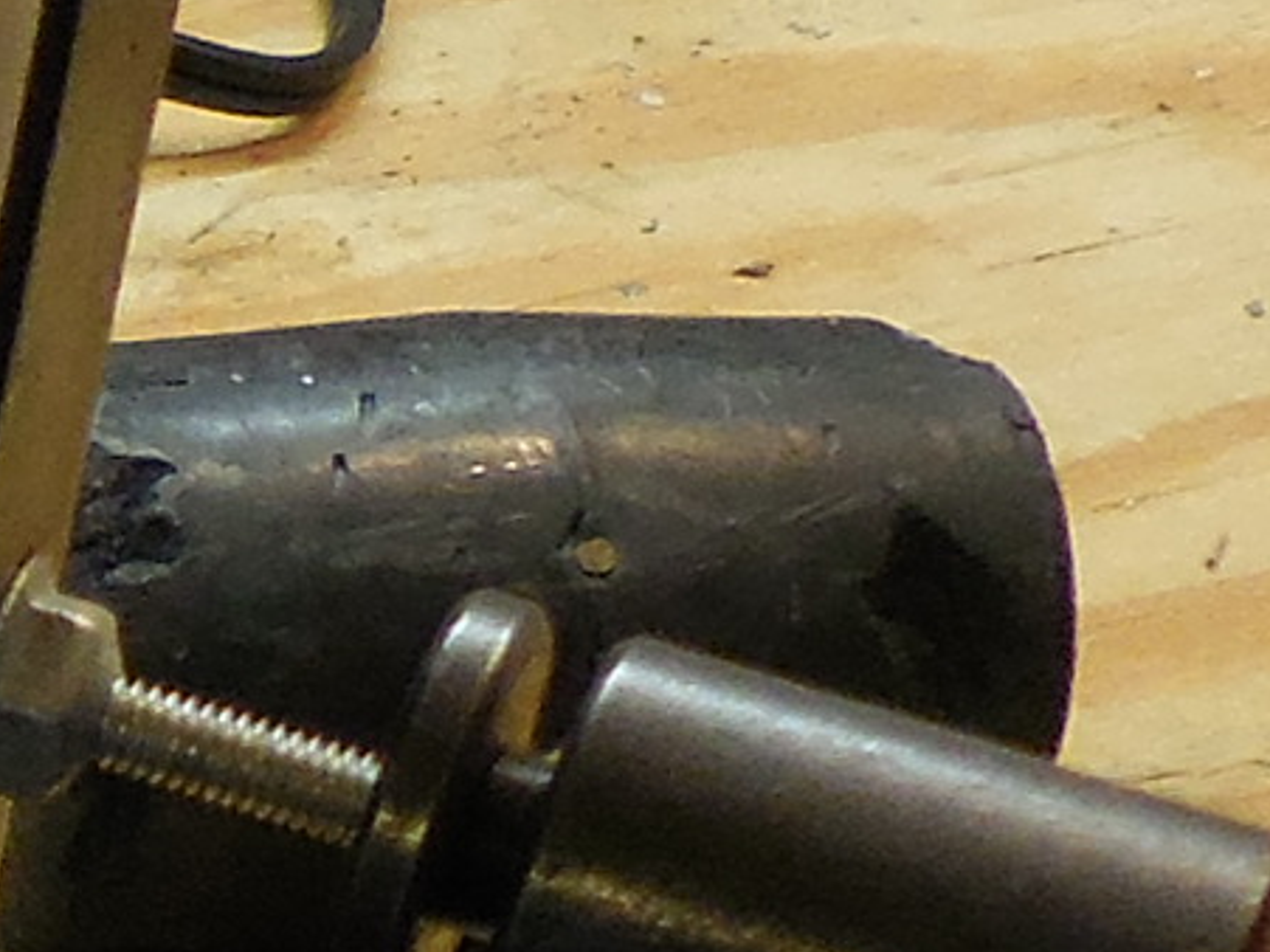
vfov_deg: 8.1
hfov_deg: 9.7
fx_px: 6639
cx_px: -1788
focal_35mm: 181
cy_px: 1073
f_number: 3.3
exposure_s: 1/30
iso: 220
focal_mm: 4.5
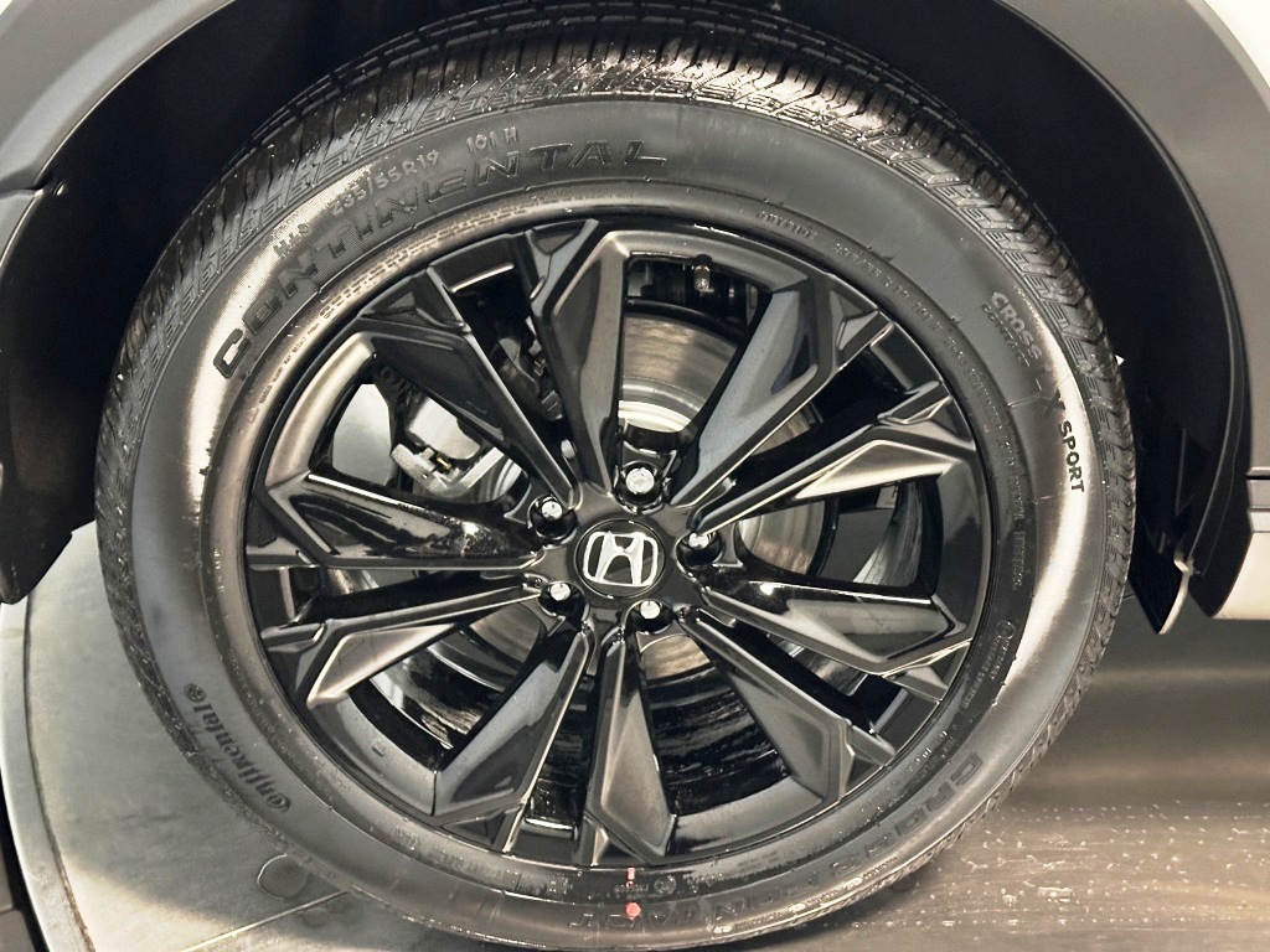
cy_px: 476
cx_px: 635
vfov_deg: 30.3
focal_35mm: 48
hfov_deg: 39.7
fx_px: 1761
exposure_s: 1/20
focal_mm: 6.86
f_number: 1.78
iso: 640
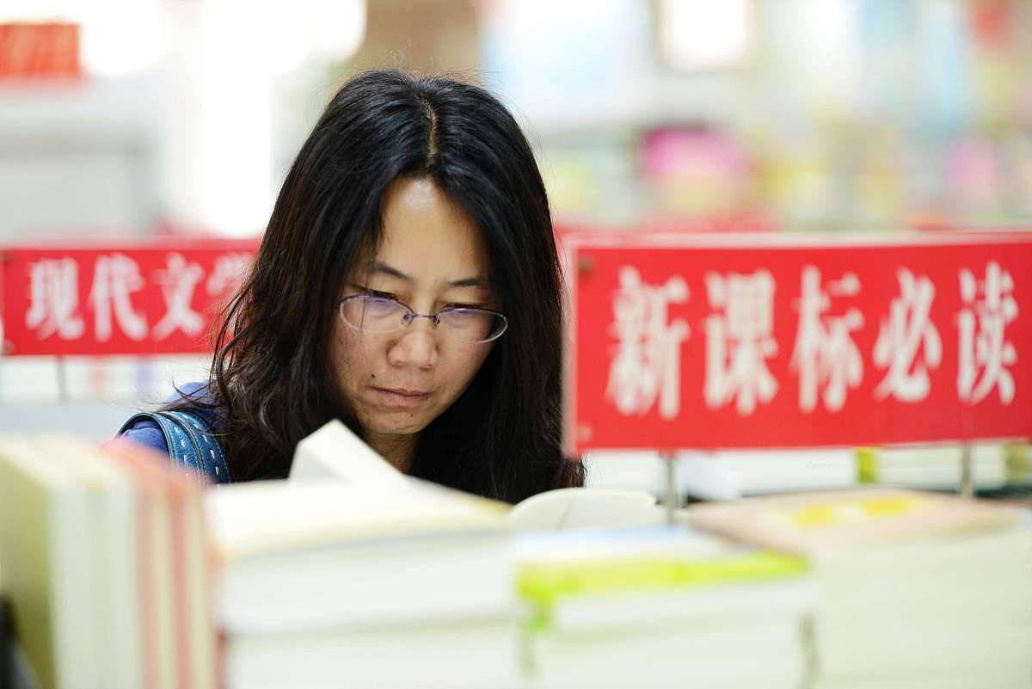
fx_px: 3728
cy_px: 344
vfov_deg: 10.6
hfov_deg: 15.8
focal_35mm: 130
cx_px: 516
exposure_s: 1/50
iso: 560
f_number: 2.8
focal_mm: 130
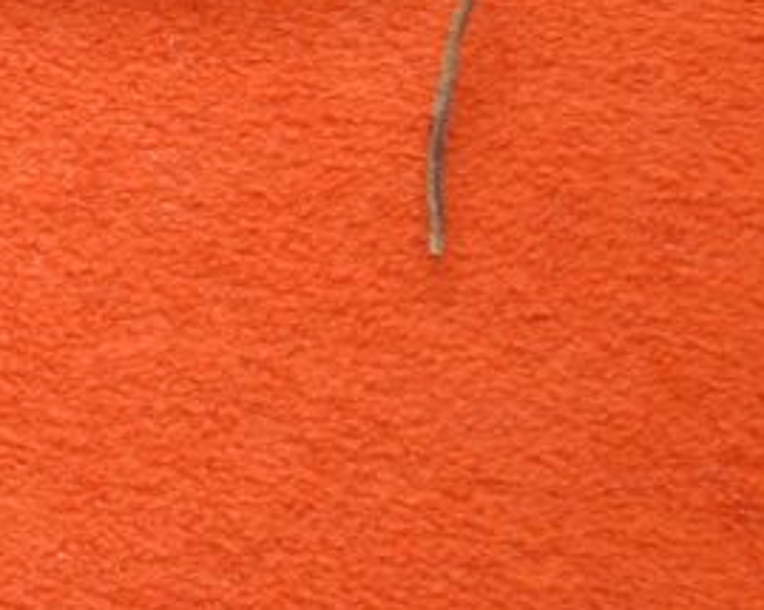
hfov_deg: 10.3
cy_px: -194
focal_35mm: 167
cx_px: -917
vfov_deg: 9.1
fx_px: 3775
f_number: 4.2
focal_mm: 26
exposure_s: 1/60
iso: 1400
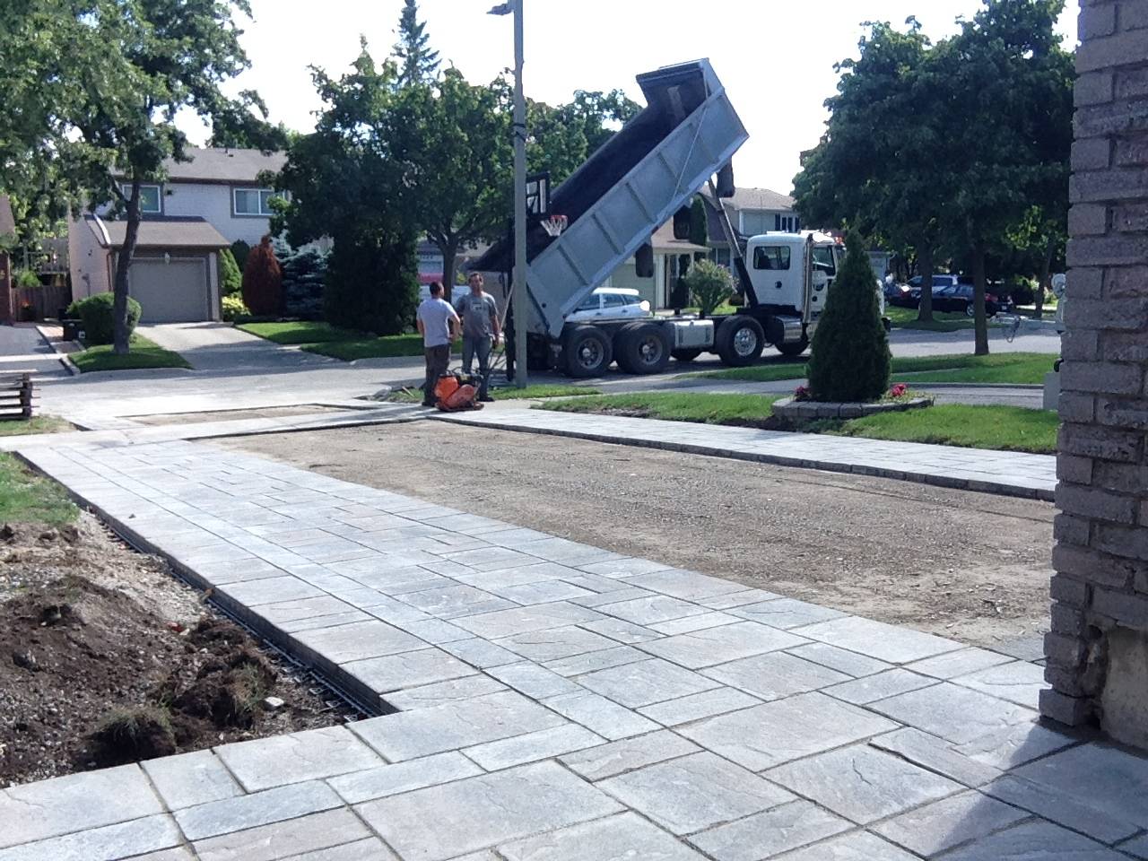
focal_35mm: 35
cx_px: 574
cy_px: 430
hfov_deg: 52.6
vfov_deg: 40.7
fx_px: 1161
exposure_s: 1/359
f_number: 2.4
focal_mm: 2.18
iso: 32
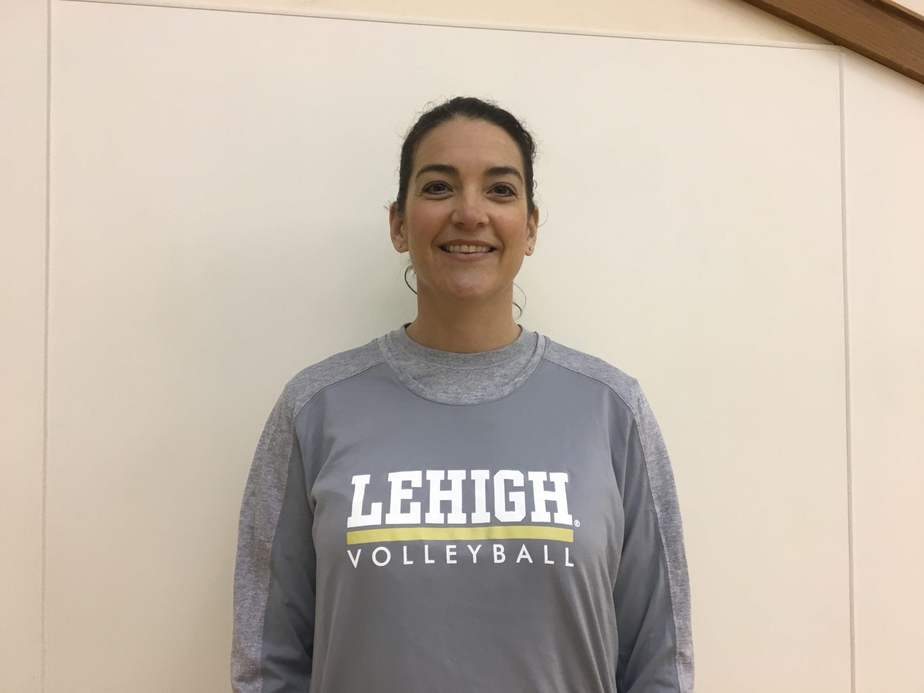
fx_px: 774
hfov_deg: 61.7
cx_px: 462
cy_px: 346
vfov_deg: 48.2
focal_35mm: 29
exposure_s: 1/30
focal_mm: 4.15
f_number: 2.2
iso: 50
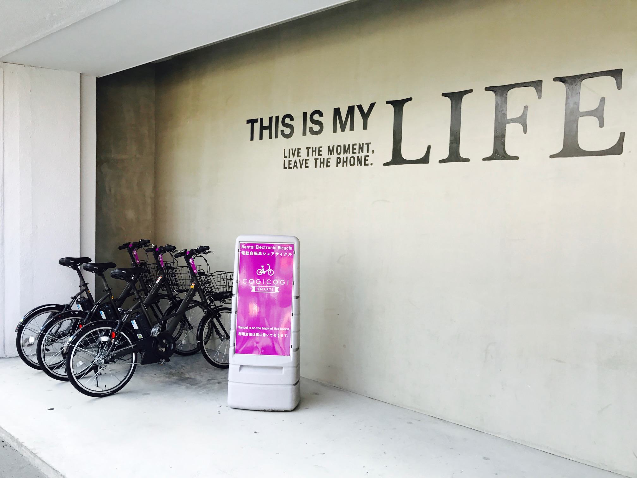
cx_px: 318
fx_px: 515
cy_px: 239
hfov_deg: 63.4
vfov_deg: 49.7
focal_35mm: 28
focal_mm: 3.99
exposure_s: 1/291
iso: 20
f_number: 1.8
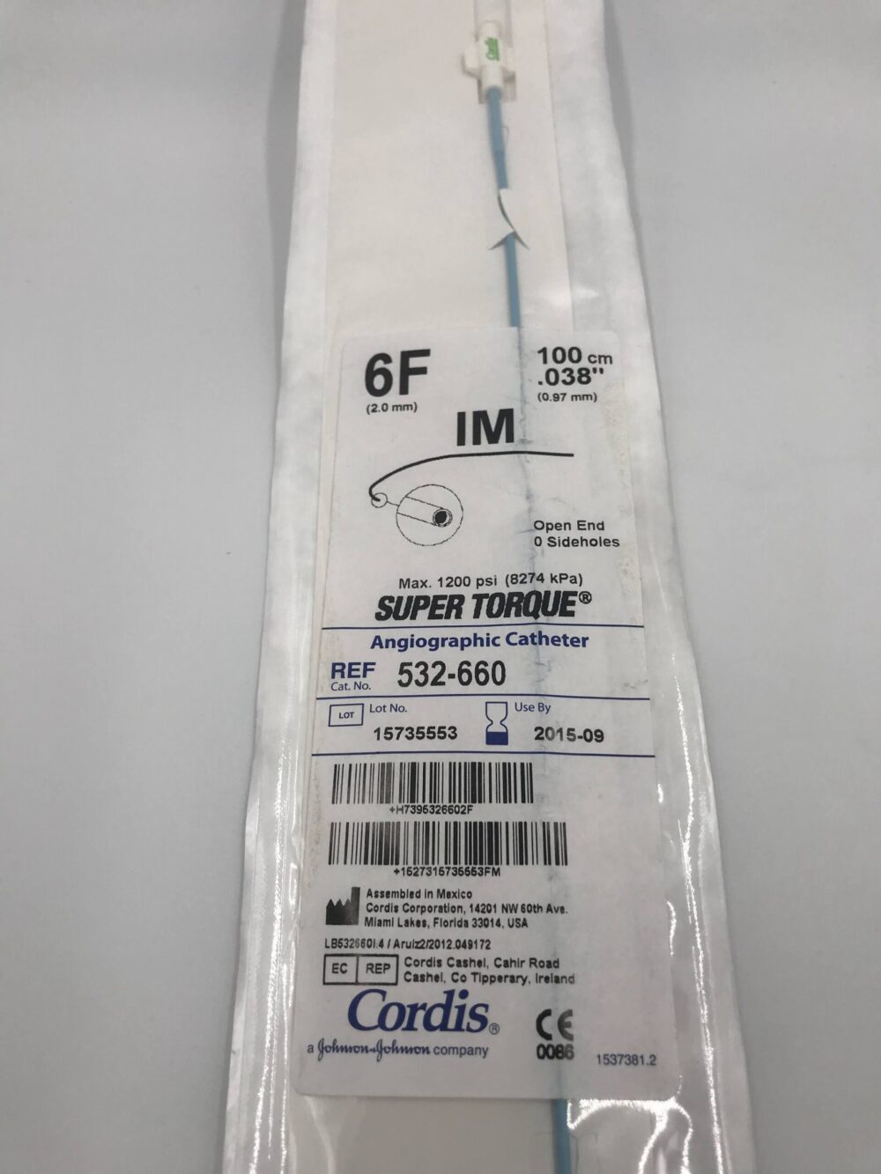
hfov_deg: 49.8
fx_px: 950
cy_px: 587
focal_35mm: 28
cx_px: 440
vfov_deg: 63.4
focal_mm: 3.99
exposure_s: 1/206
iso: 20
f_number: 1.8
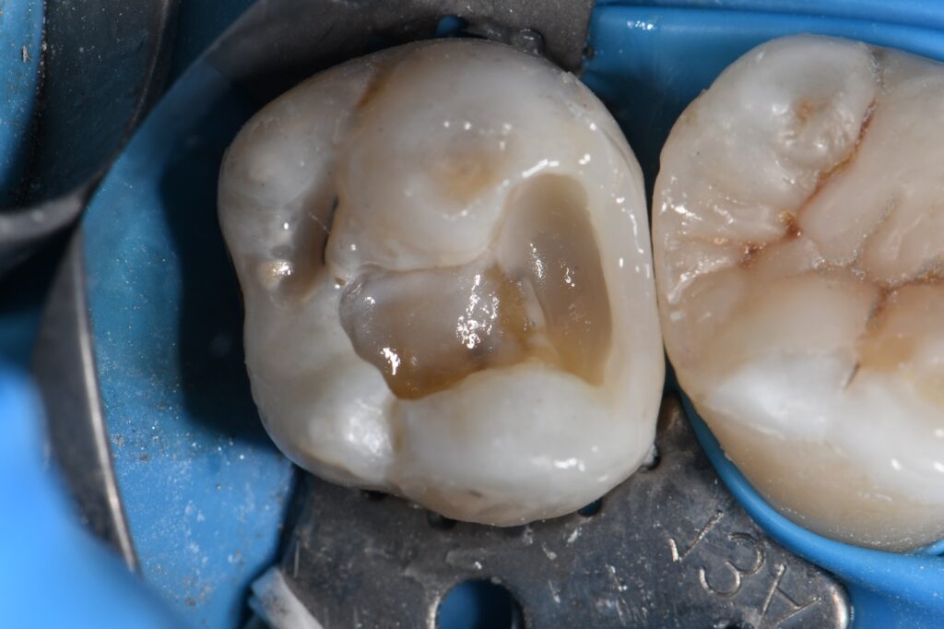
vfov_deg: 8.7
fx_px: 4115
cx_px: 472
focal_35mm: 157
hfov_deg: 13.1
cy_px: 314
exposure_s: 1/160
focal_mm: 105
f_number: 32
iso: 200
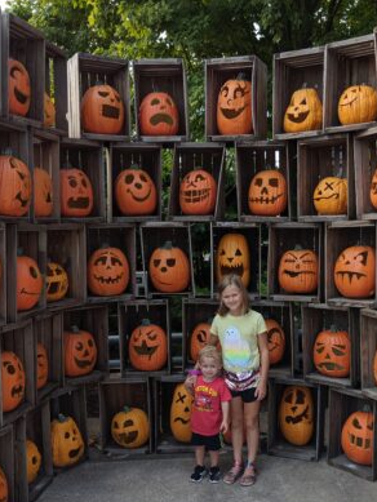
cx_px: 213
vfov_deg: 50.0
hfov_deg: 38.6
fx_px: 537
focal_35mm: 37
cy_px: 281
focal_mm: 4.44
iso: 45
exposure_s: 1/266
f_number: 1.8
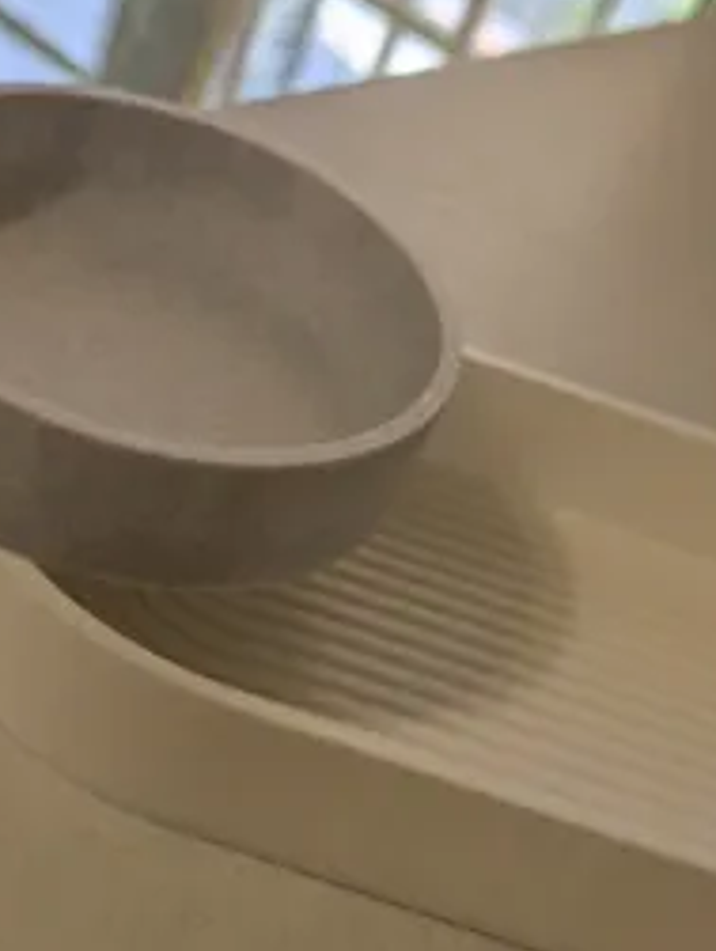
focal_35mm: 53
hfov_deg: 27.1
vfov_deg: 36.1
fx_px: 1458
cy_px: 481
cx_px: 152
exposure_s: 1/100
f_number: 1.89
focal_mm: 5.43
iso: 67
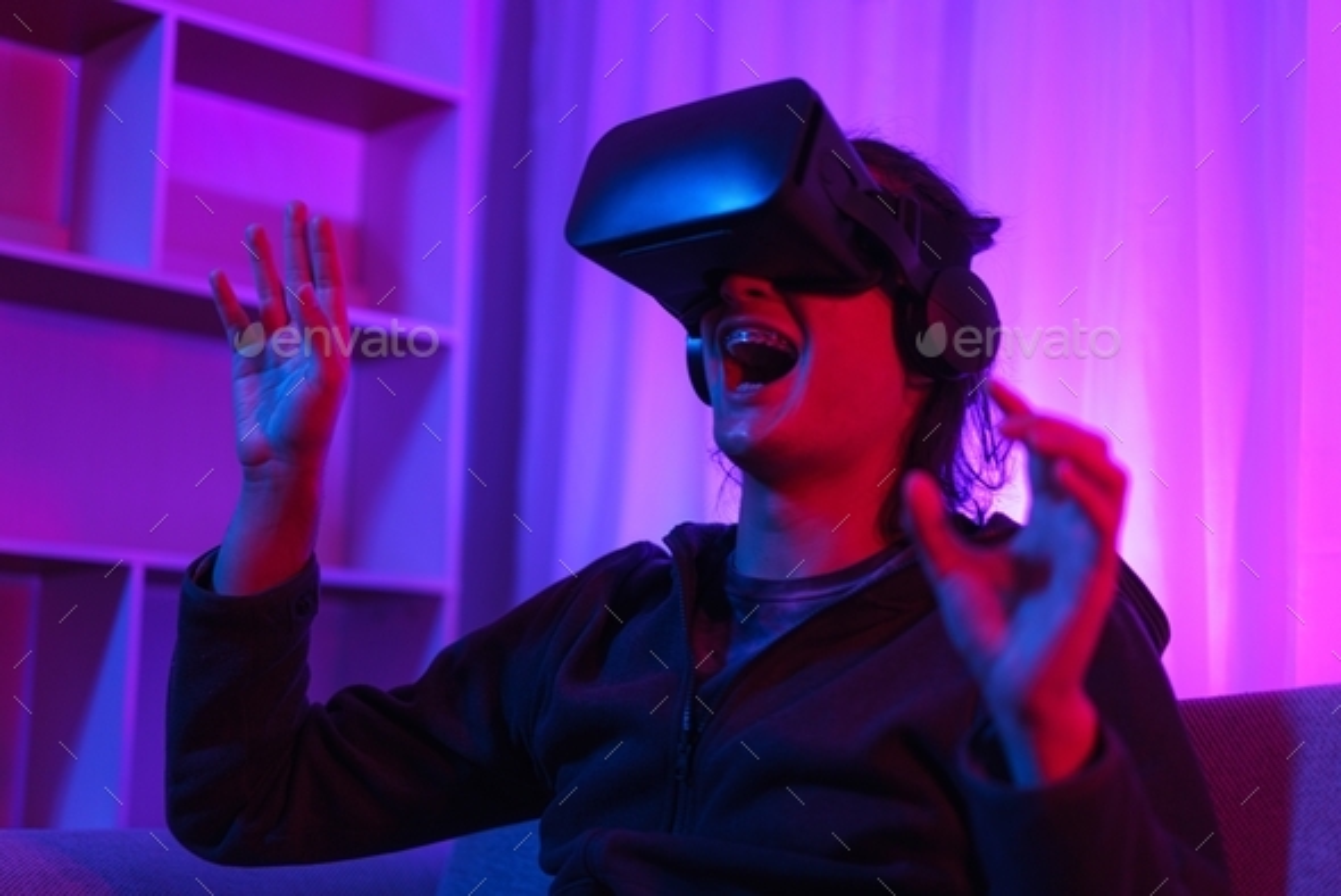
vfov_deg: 24.6
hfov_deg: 36.2
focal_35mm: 55
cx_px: 670
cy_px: 448
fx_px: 2050
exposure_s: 1/50
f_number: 1.8
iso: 400
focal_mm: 55
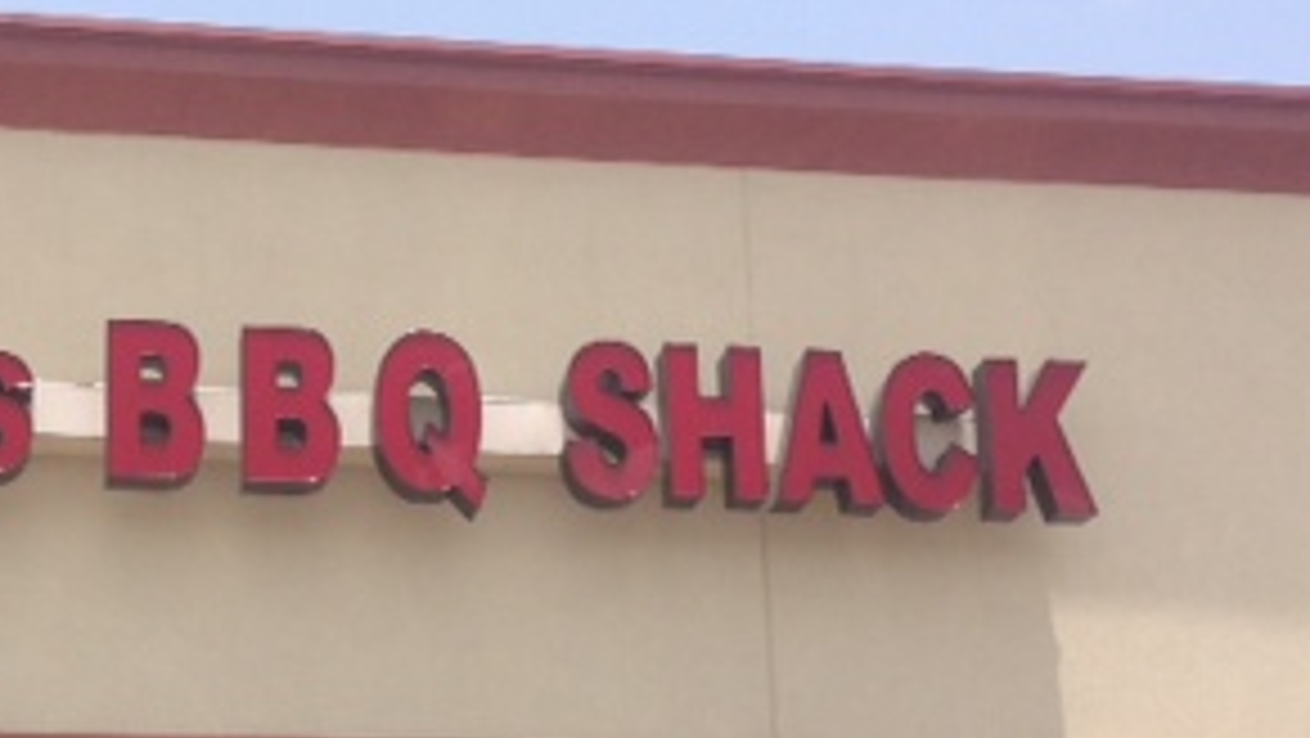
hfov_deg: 26.6
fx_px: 2745
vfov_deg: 15.0
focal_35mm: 79
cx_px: 365
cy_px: 742
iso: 50
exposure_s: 1/1261
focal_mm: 4.12
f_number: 2.4
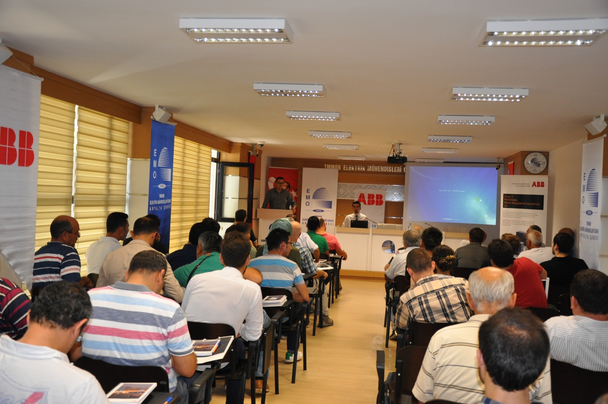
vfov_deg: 36.8
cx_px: 304
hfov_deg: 53.2
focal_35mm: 36
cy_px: 202
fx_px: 607
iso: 800
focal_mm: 24
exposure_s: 1/60
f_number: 3.8
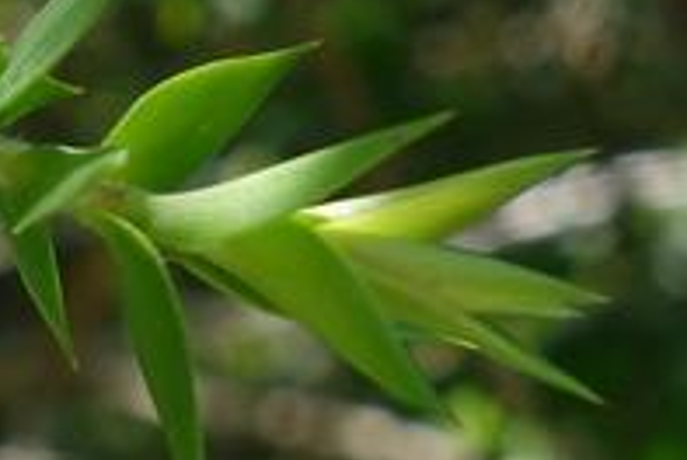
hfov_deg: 13.7
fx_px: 2714
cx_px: -303
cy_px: -190
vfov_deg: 9.5
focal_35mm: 142
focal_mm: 10.4
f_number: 5.6
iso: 125
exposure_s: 1/160
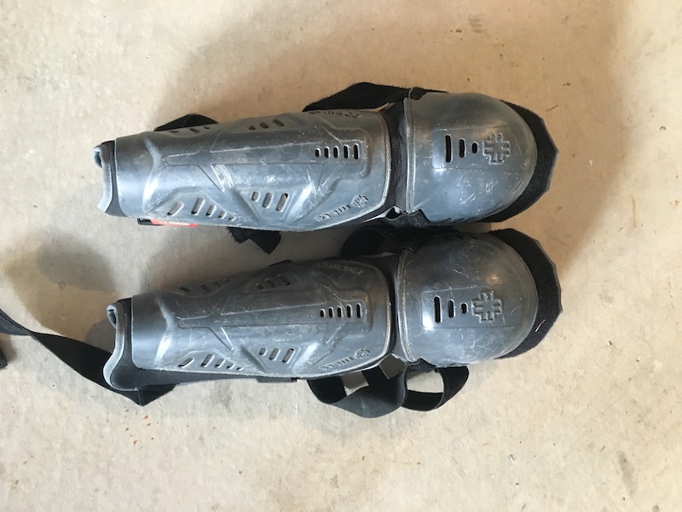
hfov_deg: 61.7
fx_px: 571
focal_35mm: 29
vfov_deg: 48.2
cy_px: 256
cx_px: 341
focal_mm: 4.15
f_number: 2.2
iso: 250
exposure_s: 1/15
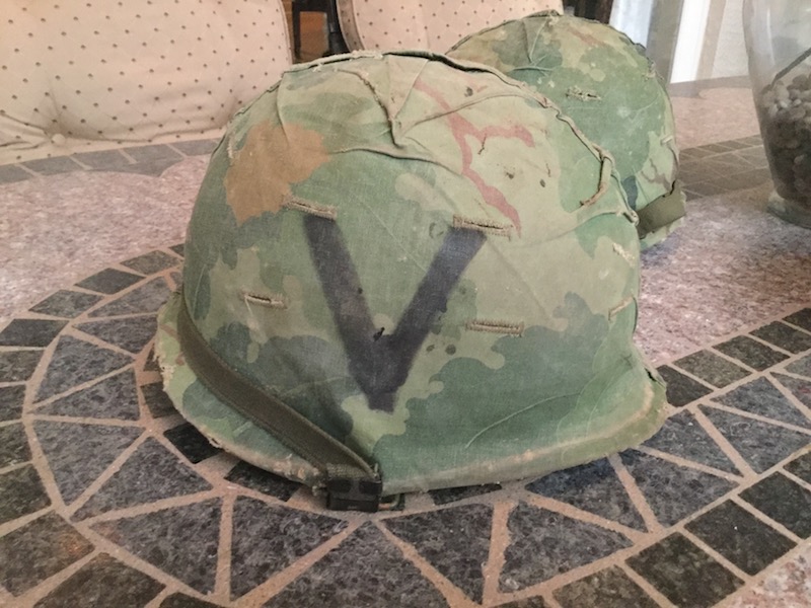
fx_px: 726
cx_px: 406
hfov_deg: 58.4
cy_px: 304
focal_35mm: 31
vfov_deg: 45.4
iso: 400
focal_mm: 3.3
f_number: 2.4
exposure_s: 1/15
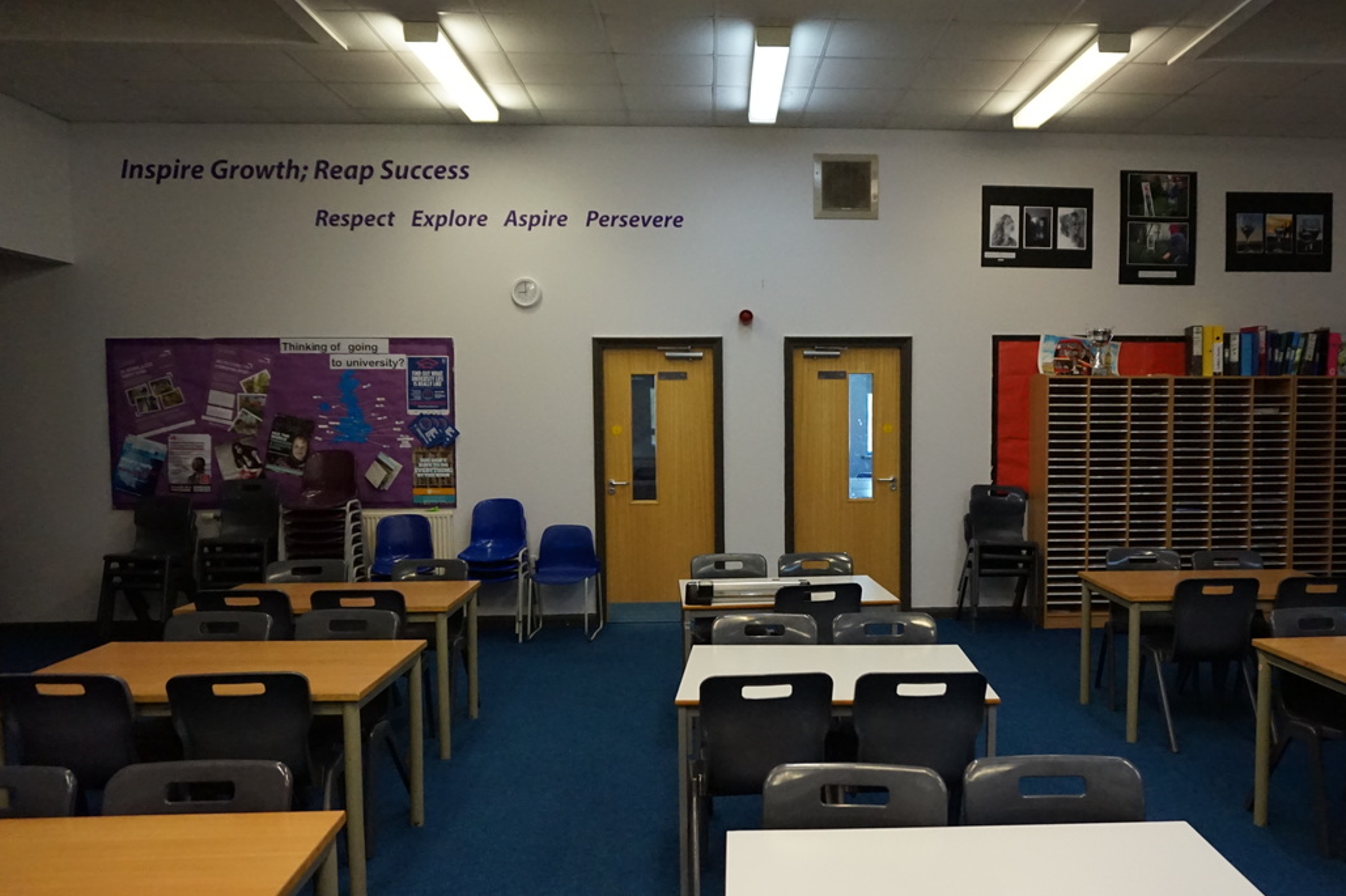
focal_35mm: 28
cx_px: 780
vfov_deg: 46.3
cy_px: 475
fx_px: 1046
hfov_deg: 65.1
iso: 3200
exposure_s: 1/125
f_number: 3.5
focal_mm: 16
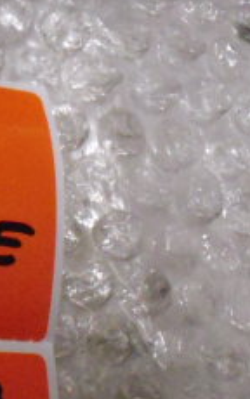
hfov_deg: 11.3
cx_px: -229
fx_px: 1154
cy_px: 343
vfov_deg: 19.3
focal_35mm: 106
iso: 800
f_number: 3.1
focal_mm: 6.3
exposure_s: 1/100
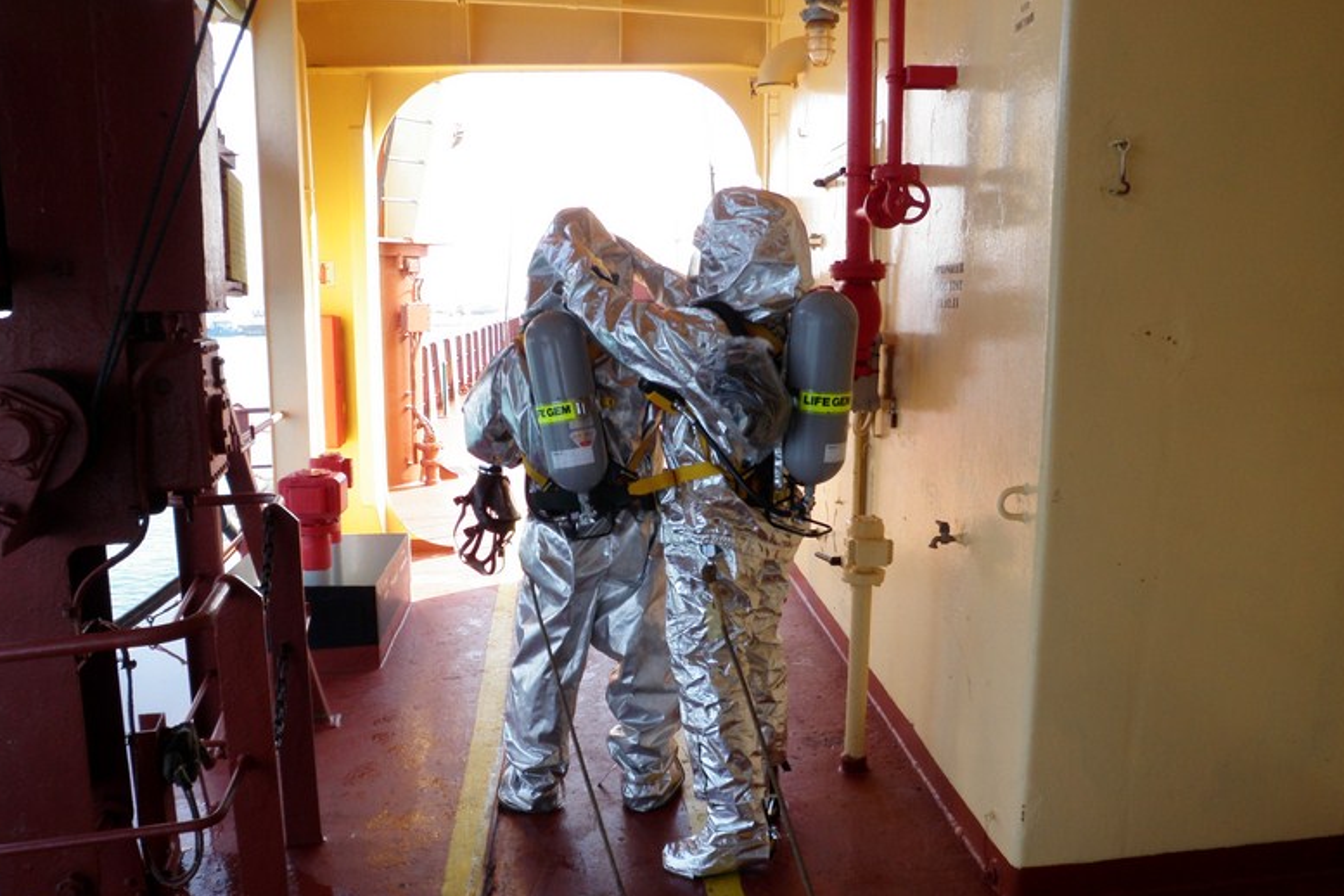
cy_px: 517
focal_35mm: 30
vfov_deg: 43.5
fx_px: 1120
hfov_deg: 61.9
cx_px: 664
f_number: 3.5
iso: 50
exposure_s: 1/80
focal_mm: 5
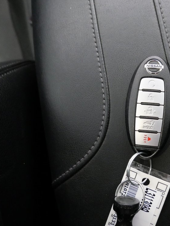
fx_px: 216
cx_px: 138
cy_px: 111
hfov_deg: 41.0
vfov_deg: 55.3
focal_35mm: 33
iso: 3200
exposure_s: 1/25
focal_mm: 12
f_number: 3.5
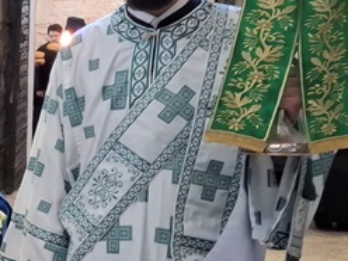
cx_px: -317
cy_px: 213
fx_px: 955
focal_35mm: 95
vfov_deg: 15.4
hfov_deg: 16.5
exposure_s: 1/20
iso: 800
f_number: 1.8
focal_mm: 5.54
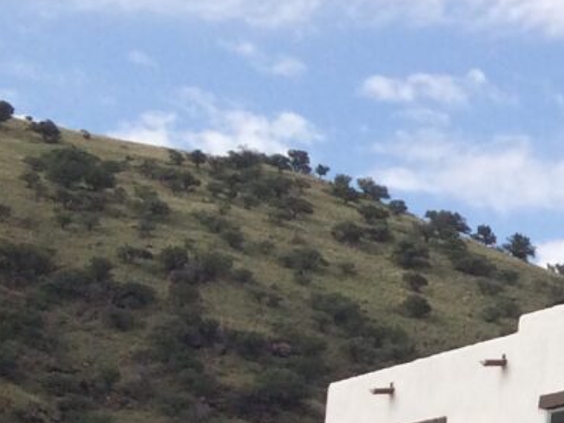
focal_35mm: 151
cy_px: 565
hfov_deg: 10.7
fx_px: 2461
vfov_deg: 9.6
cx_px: 1461
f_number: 2.2
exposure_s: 1/2283
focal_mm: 4.15
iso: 32
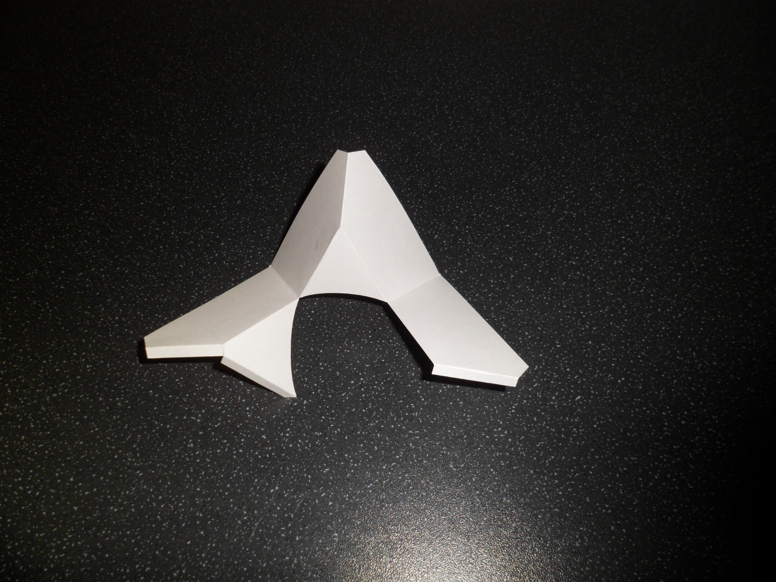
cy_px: 291
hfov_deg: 67.3
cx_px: 388
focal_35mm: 26
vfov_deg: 53.1
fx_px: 583
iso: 100
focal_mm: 4.9
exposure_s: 1/15
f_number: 9.4
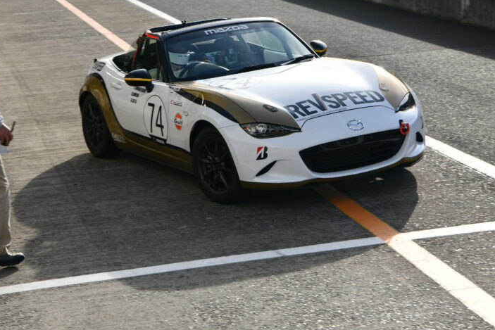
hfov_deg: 20.0
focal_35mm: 102
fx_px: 1403
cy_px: 115
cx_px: 227
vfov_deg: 13.4
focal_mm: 70
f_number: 8
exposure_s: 1/160
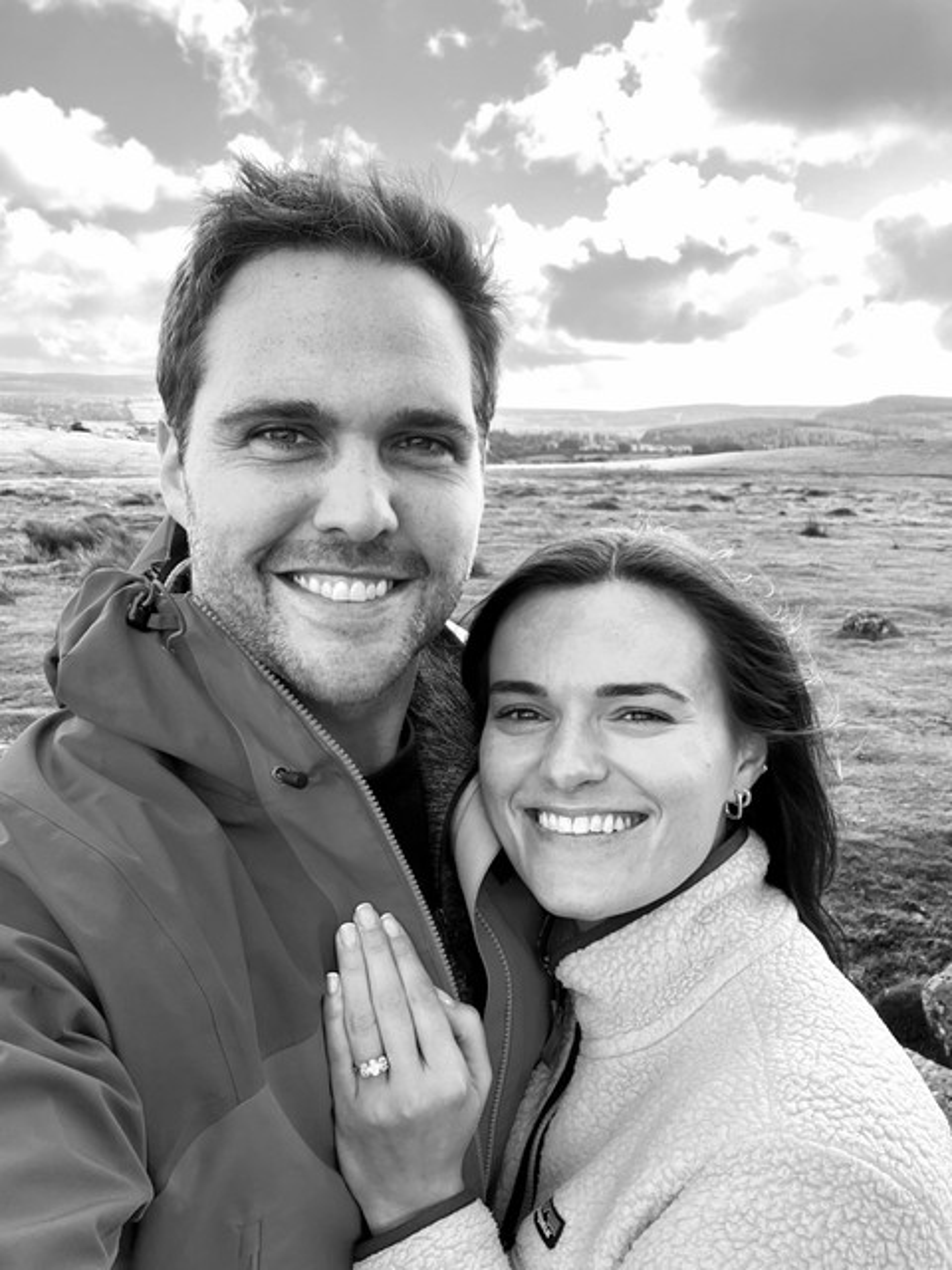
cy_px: 635
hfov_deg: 46.8
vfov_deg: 60.0
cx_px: 476
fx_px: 1100
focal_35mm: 30
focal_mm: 2.71
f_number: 2.2
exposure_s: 1/209
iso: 32
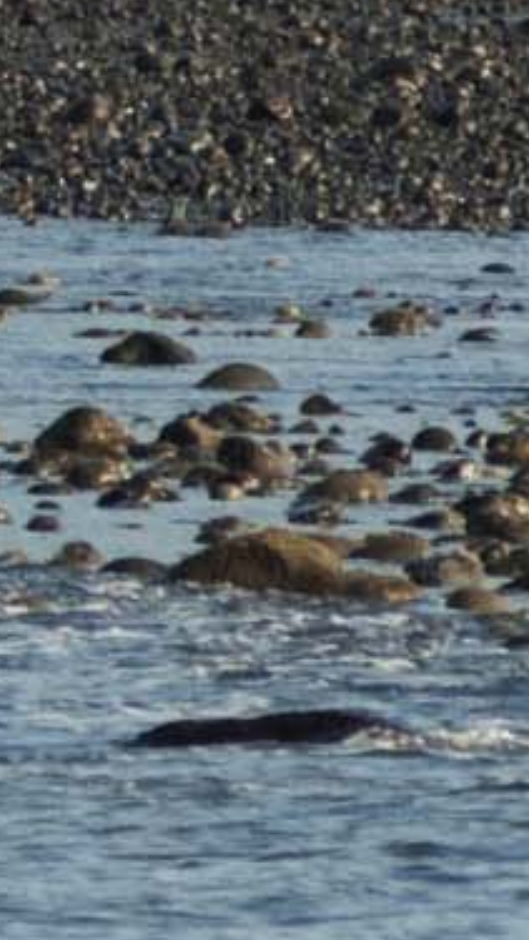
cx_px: -2820
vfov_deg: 1.0
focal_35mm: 2195
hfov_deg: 0.6
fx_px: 54735
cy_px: -464
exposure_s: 1/1000
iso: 250
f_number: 4.5
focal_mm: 135
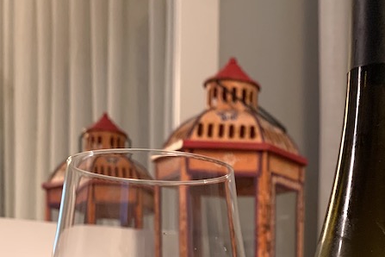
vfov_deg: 20.0
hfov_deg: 31.6
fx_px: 663
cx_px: 303
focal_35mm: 62
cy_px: 342
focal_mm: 4.25
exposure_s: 1/33
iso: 320
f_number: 1.8
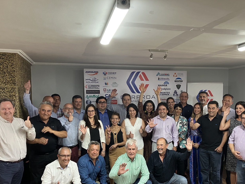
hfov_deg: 51.2
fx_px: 255
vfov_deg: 39.4
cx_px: 137
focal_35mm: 36
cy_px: 113
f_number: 1.8
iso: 160
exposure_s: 1/50
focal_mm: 3.99
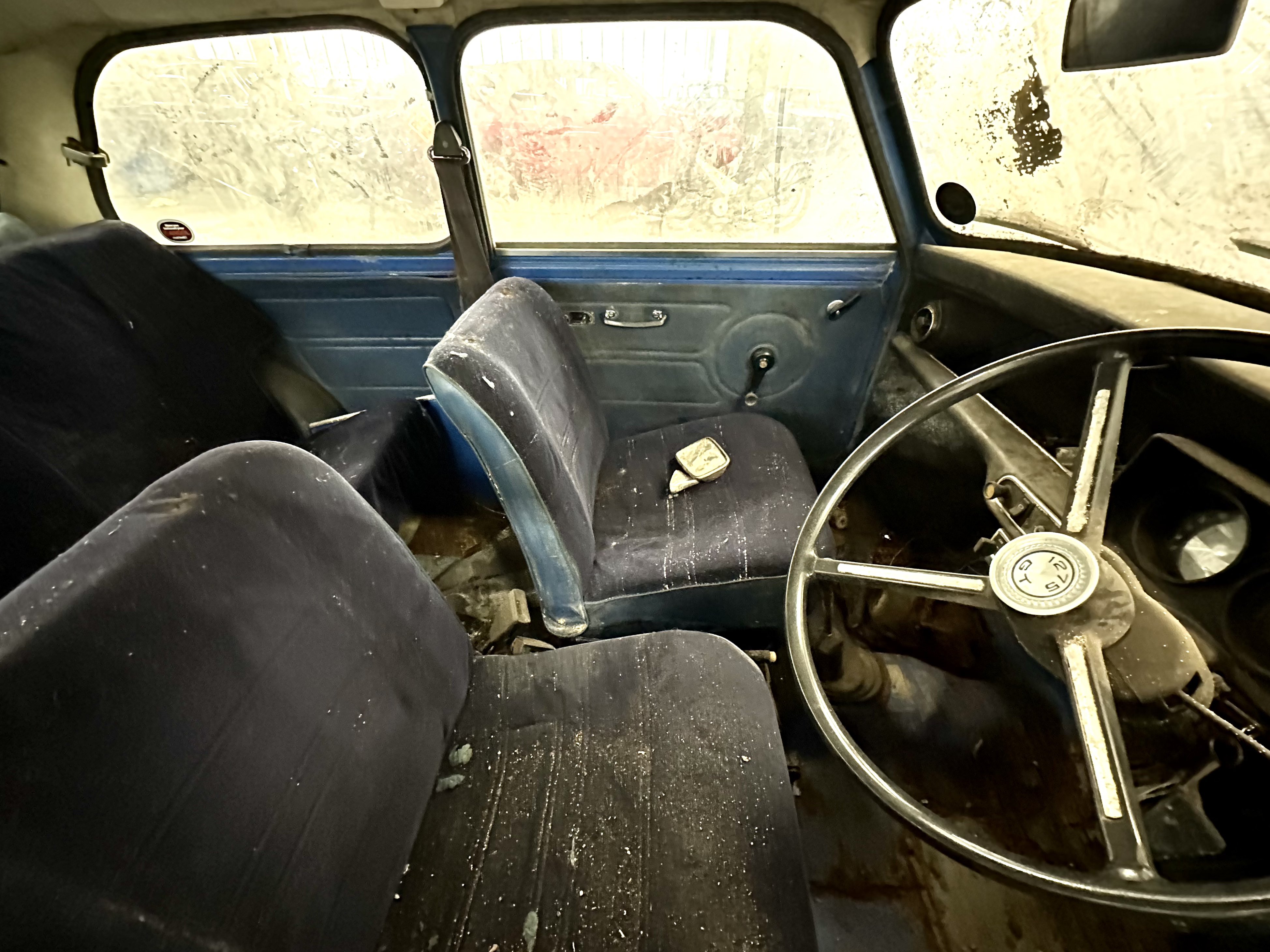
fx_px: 514
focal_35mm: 14
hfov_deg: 102.1
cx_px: 635
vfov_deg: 85.7
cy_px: 476
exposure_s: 1/25
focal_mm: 2.22
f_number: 2.2
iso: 2000
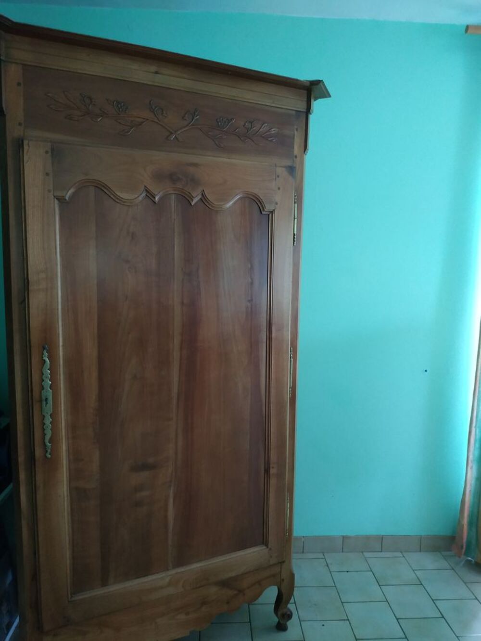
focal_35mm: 24
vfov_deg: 71.6
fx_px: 445
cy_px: 320
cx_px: 240
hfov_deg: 56.8
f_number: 1.9
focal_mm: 3.94
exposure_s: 1/20
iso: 800
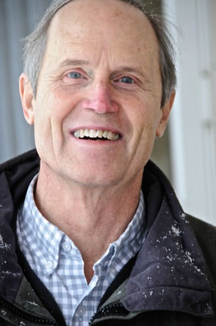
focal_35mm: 300
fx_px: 2707
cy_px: 163
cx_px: 108
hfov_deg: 4.6
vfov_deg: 6.9
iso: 1000
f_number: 5.6
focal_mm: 200
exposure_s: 1/80
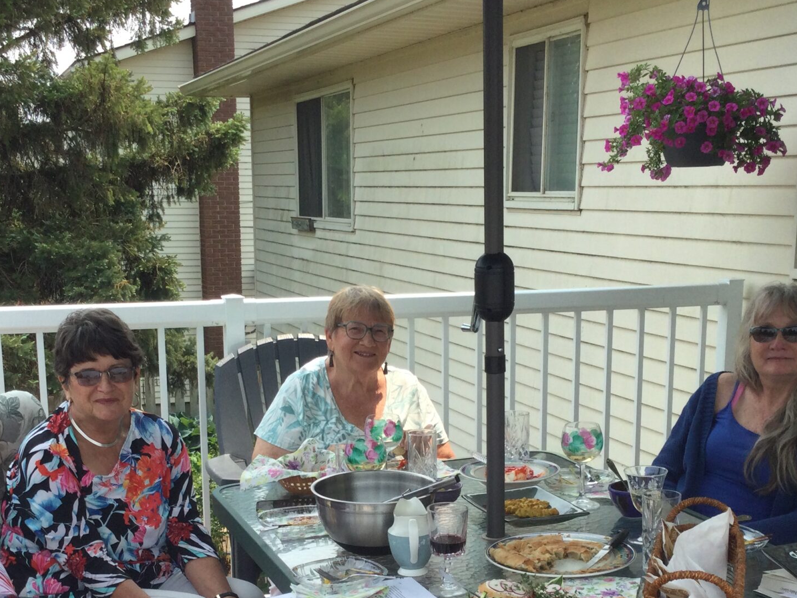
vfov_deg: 26.2
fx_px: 1266
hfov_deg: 34.9
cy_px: 462
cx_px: 360
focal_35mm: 55
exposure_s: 1/578
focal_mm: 3.3
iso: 25
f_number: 2.4
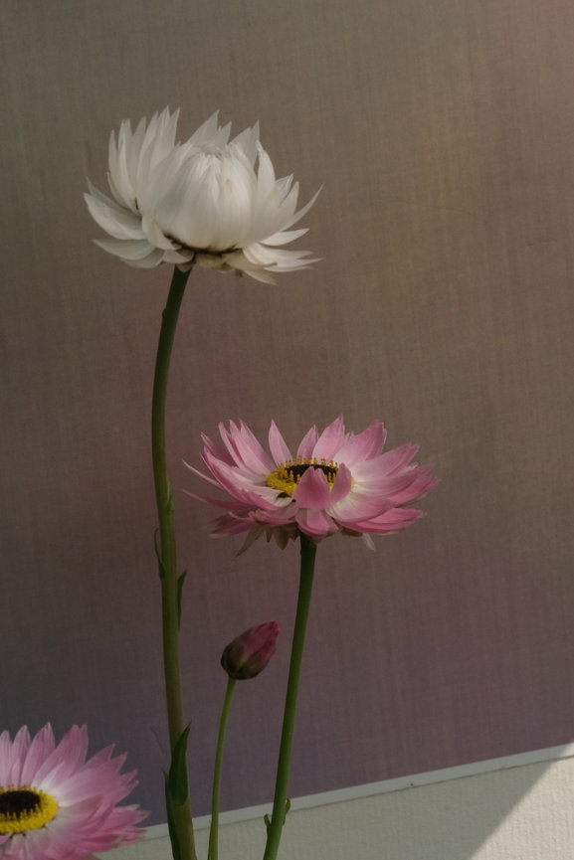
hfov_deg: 5.3
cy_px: 430
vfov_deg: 7.9
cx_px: 287
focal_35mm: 261
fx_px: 6239
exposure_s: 1/500
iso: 2000
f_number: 22
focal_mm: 174.3
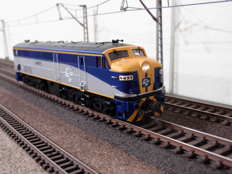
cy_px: 87
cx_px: 116
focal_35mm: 40
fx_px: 268
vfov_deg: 36.0
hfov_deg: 46.8
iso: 64
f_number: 3.9
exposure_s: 1/5
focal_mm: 7.25
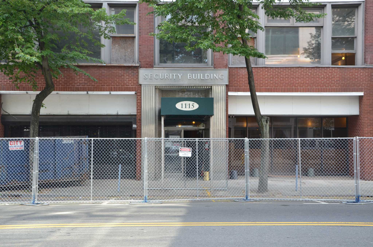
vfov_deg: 31.7
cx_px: 186
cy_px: 124
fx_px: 434
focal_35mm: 42
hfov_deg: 46.5
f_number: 5.6
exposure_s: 1/125
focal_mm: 28
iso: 280
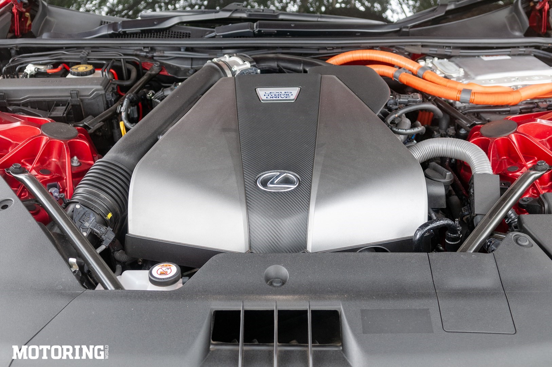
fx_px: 689
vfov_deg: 29.8
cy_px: 184
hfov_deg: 43.7
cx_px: 276
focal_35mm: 45
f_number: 4
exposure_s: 1/125
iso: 400
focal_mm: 30
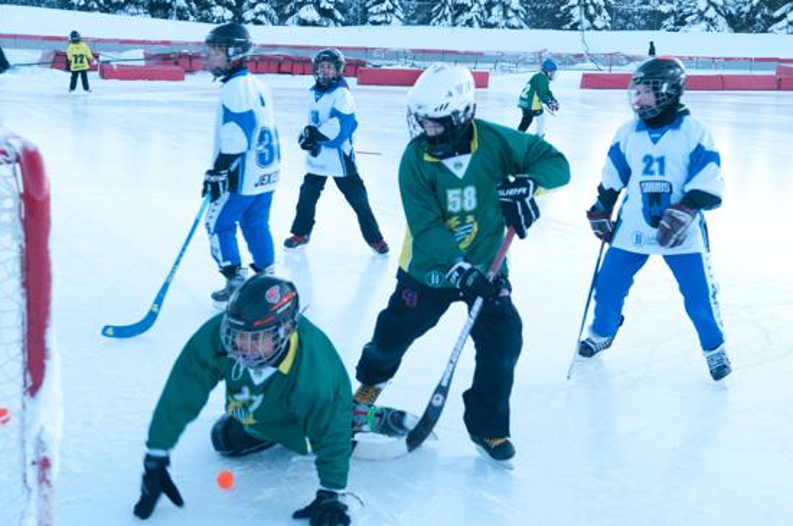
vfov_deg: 23.7
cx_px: 396
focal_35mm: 57
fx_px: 1254
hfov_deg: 35.1
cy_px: 263
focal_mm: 38
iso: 500
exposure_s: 1/125
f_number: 4.5
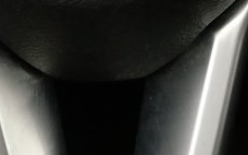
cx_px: 76
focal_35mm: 143
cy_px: -182
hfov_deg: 14.6
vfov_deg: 8.5
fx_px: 966
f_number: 3.7
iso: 3200
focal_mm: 15
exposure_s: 1/50
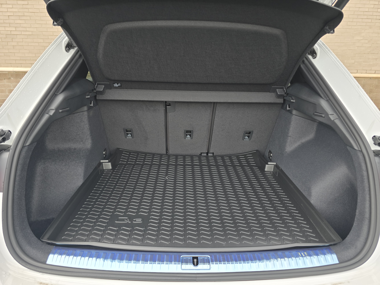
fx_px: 252
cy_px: 142
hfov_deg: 73.9
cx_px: 190
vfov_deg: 58.9
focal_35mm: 23
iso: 40
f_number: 1.7
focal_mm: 6.3
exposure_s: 1/180
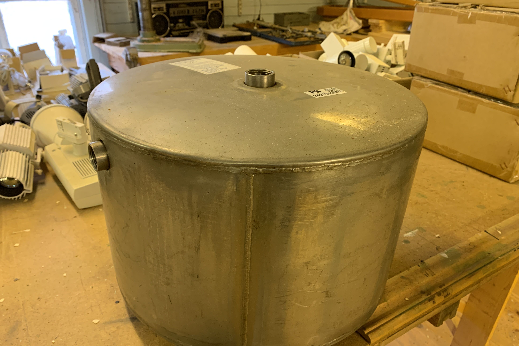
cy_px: 194
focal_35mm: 28
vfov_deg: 46.3
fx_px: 404
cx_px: 263
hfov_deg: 65.5
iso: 160
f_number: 1.8
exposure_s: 1/50
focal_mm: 4.25
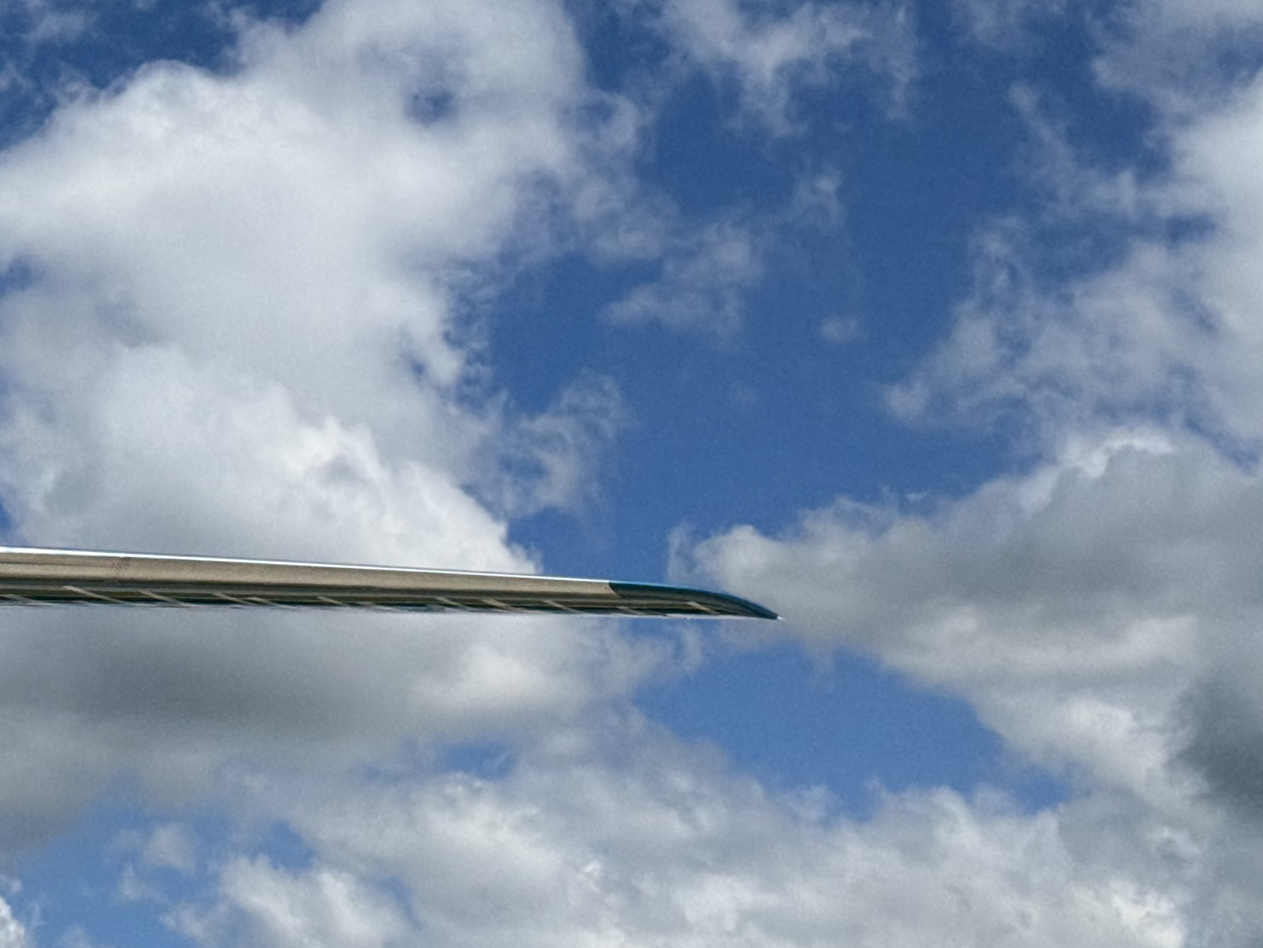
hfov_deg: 21.1
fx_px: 3357
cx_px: 271
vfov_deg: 15.8
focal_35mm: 92
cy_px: 61
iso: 64
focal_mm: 6.76
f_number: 1.78
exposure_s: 1/9009
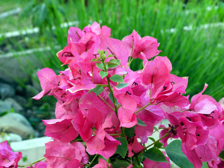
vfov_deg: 17.4
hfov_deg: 23.0
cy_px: 84
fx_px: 550
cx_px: 112
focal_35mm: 85
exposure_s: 1/100
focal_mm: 15.3
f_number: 3.5
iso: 100
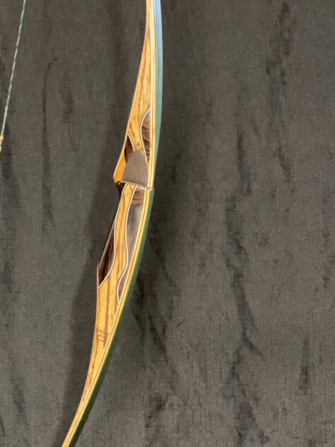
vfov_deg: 20.1
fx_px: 1252
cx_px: 93
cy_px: 125
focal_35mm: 97
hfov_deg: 15.2
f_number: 2
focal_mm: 6
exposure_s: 1/15
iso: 500
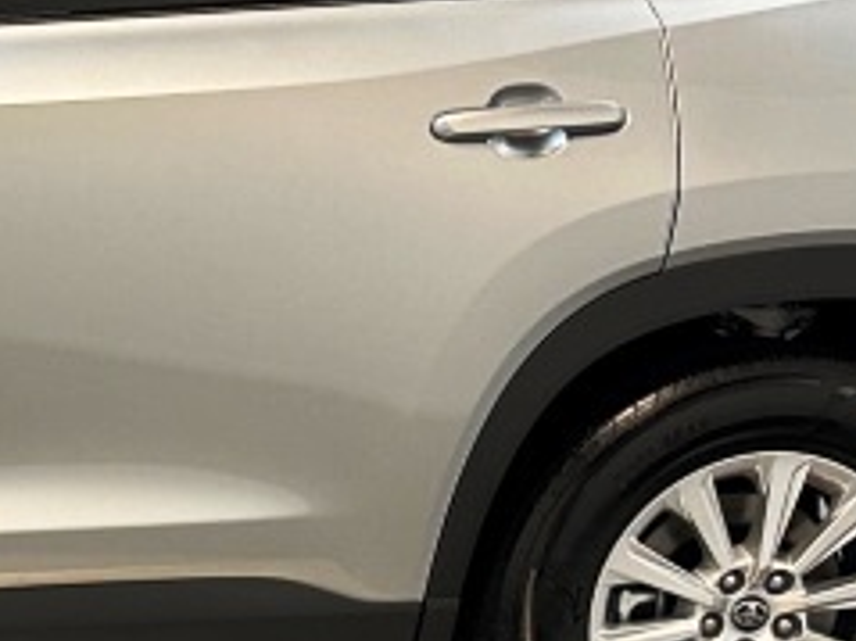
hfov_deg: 17.9
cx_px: -240
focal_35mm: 103
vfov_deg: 14.1
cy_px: 680
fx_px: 2546
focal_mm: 6.86
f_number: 1.78
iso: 320
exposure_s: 1/60
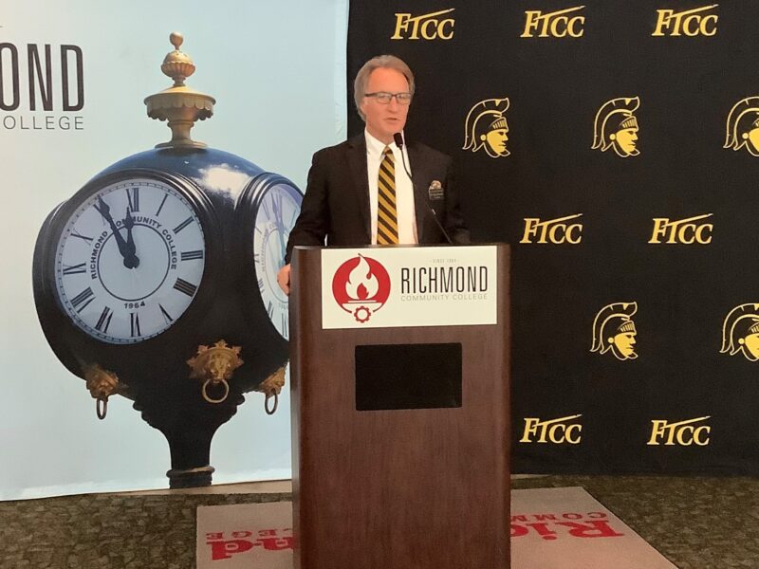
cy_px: 284
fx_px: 680
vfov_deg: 45.4
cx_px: 380
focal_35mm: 31
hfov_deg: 58.4
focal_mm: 3.3
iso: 320
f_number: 2.4
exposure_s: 1/40
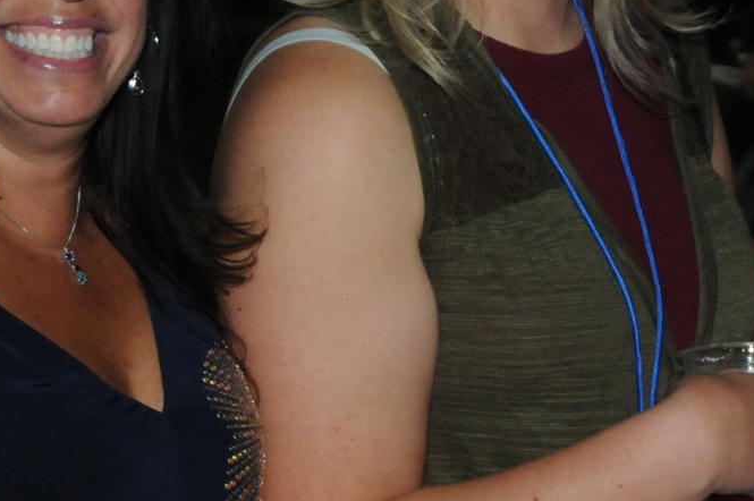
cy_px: 185
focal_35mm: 203
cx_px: 514
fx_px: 4247
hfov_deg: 10.1
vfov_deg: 6.8
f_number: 5.6
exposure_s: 1/100
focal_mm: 42
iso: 1250
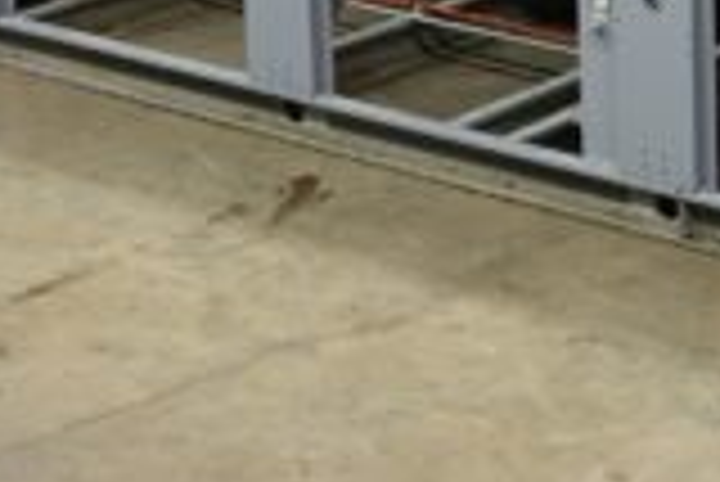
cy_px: -236
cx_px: 792
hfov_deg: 13.4
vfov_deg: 8.9
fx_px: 3003
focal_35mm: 150
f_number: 4
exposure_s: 1/50
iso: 320
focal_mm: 17.88
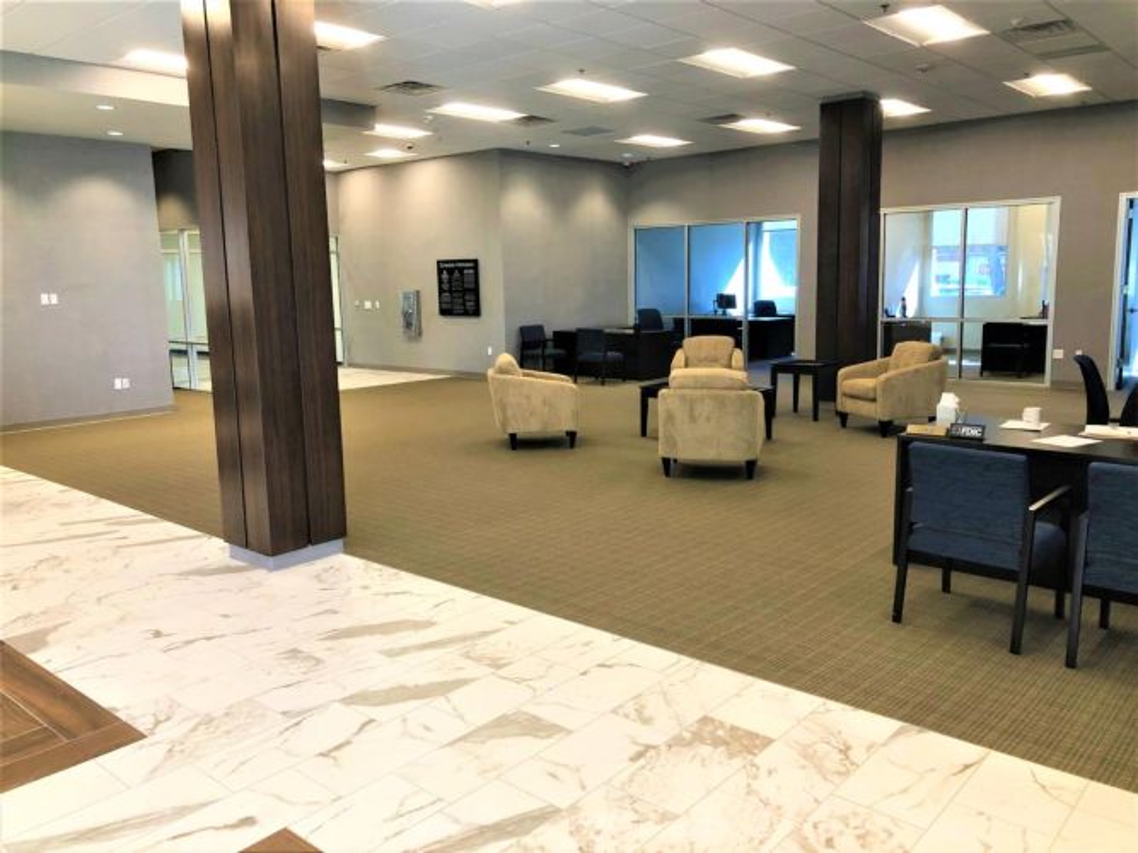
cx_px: 569
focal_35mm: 28
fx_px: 920
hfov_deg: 63.5
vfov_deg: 49.7
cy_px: 426
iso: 40
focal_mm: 4
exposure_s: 1/33
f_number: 1.8
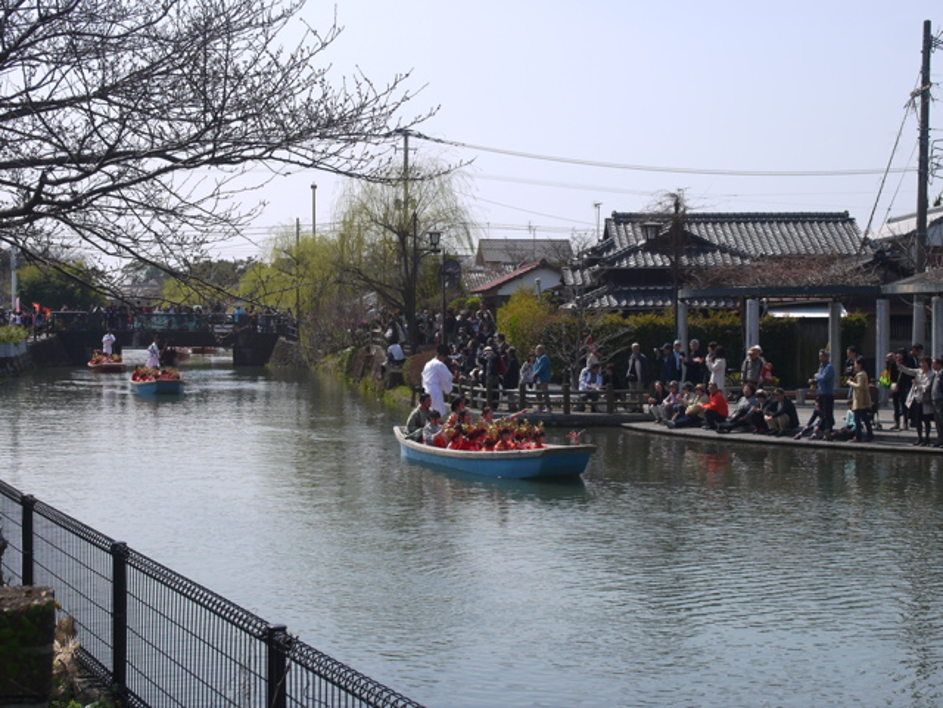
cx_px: 472
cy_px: 354
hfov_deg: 28.6
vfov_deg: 21.6
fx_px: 1852
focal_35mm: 68
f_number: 9
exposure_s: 1/320
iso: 160
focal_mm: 34
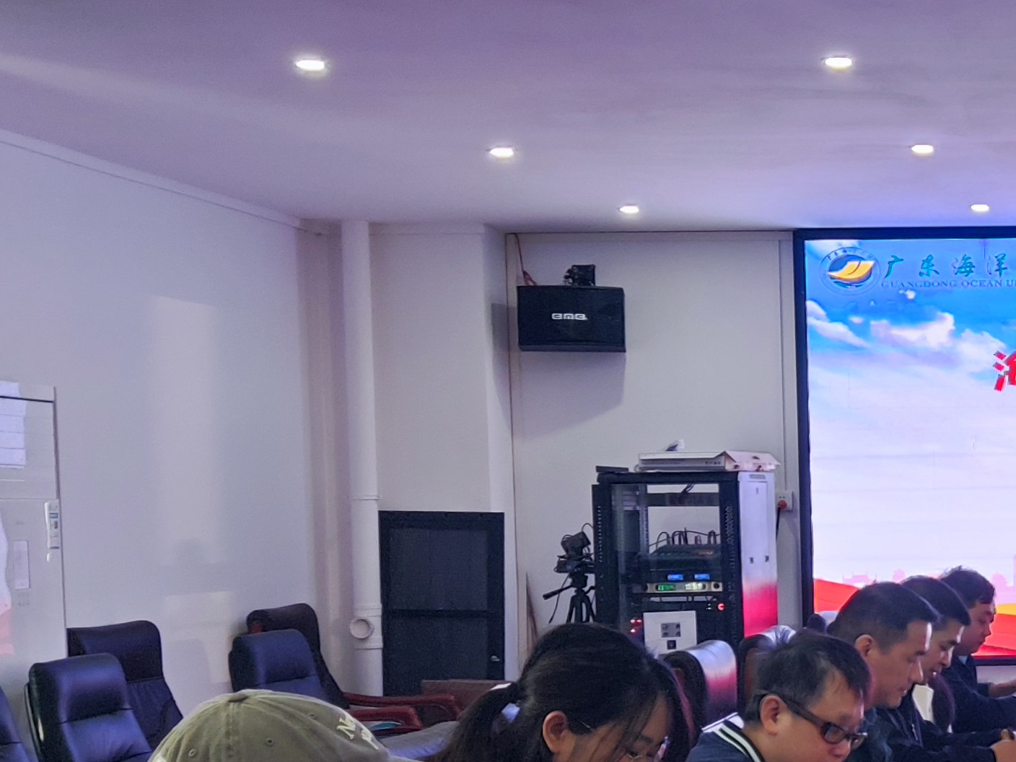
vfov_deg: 20.5
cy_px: 615
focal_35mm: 71
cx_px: 1240
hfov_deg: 24.6
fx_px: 2084
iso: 434
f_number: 1.79
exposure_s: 1/50
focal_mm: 4.71
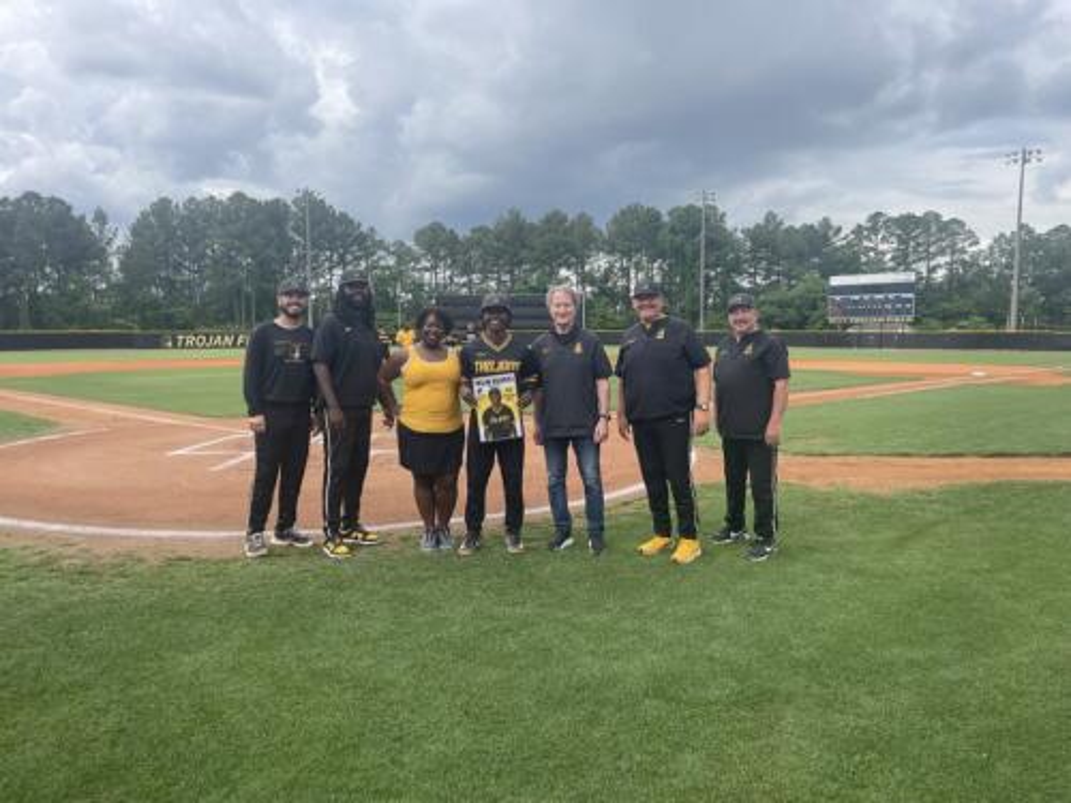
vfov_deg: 53.1
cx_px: 536
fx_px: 804
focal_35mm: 26
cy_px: 402
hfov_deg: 67.3
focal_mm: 4.2
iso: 32
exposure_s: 1/1435
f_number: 1.6
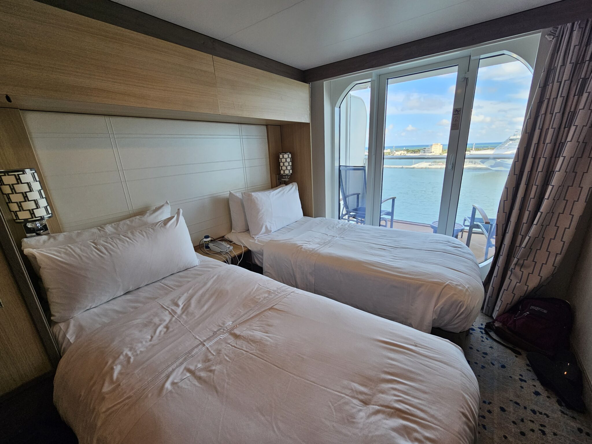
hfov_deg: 106.2
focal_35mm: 13
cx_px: 296
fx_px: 222
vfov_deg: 89.9
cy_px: 222
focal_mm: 2.2
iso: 64
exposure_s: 1/120
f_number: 2.2
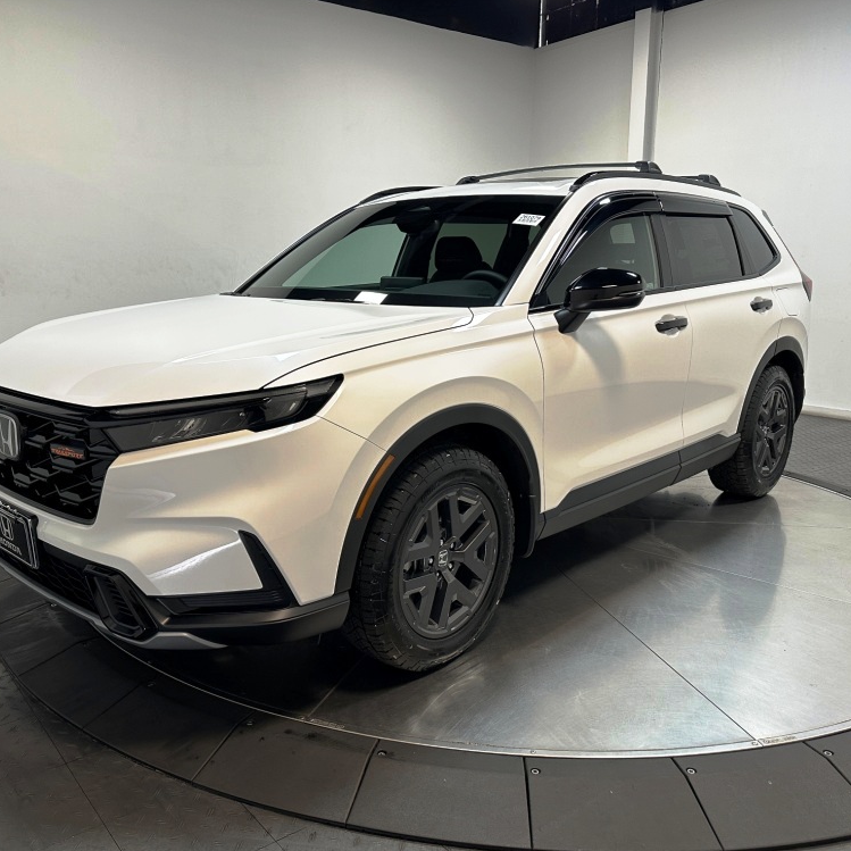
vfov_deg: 55.6
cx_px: 374
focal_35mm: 29
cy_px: 433
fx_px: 807
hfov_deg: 55.5
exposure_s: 1/60
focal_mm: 6.86
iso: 160
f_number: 1.78
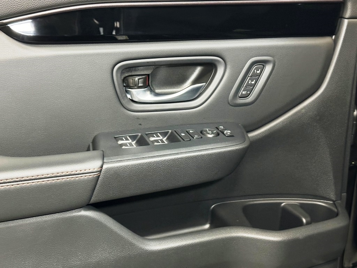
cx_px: 178
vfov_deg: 30.3
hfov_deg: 39.7
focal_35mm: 48
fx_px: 495
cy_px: 134
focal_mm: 6.86
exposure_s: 1/24
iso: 640
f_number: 1.78
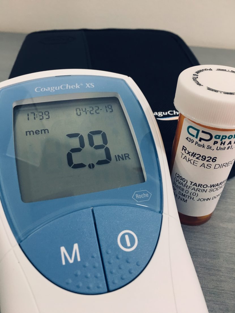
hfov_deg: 48.2
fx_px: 263
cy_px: 156
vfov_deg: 61.7
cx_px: 118
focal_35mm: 29
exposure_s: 1/30
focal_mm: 4.15
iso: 40
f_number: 2.2
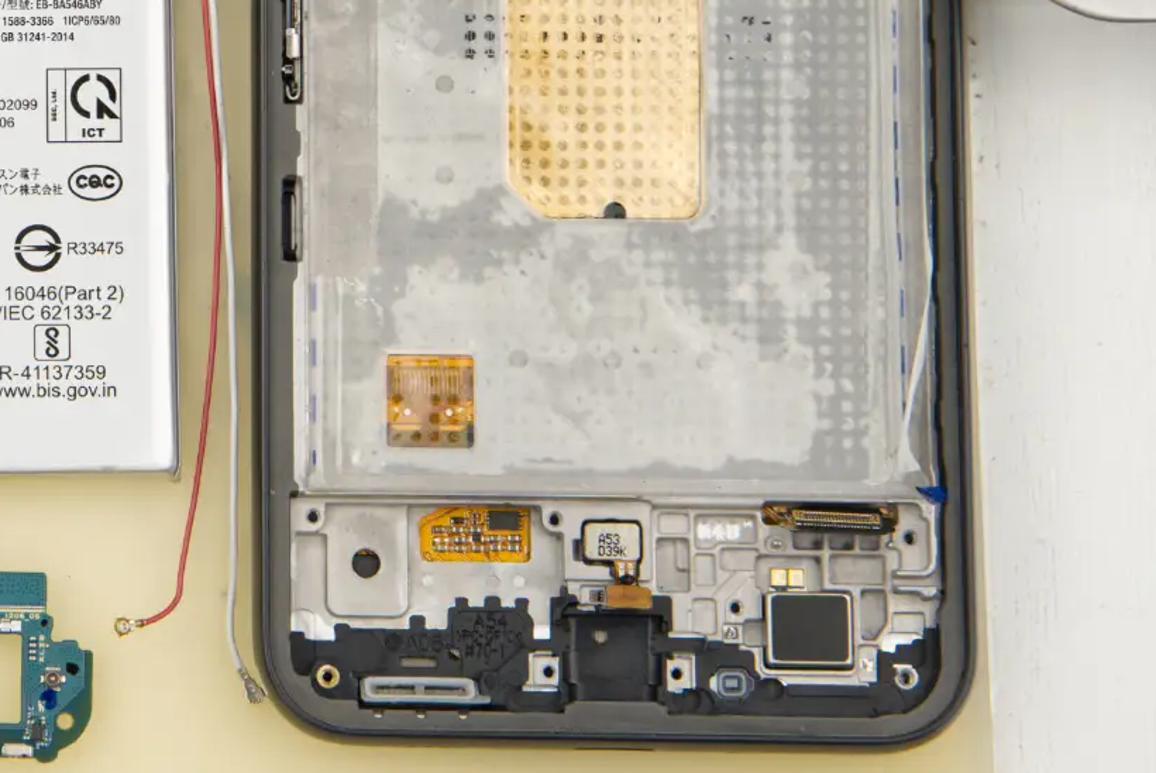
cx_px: -86
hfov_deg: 11.1
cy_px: 95
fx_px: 5880
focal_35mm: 183
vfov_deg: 7.5
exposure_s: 1/20
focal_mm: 75
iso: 100
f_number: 9
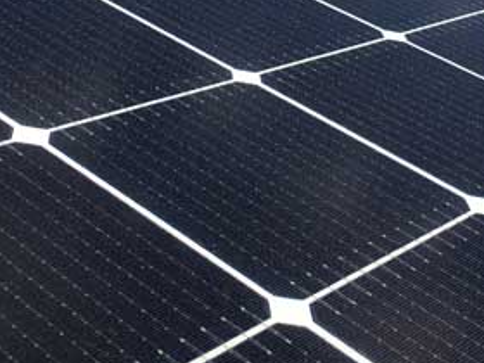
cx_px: 261
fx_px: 1161
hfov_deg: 23.6
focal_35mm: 83
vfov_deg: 17.0
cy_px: -73
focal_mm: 4.15
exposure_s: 1/1374
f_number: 2.2
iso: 25
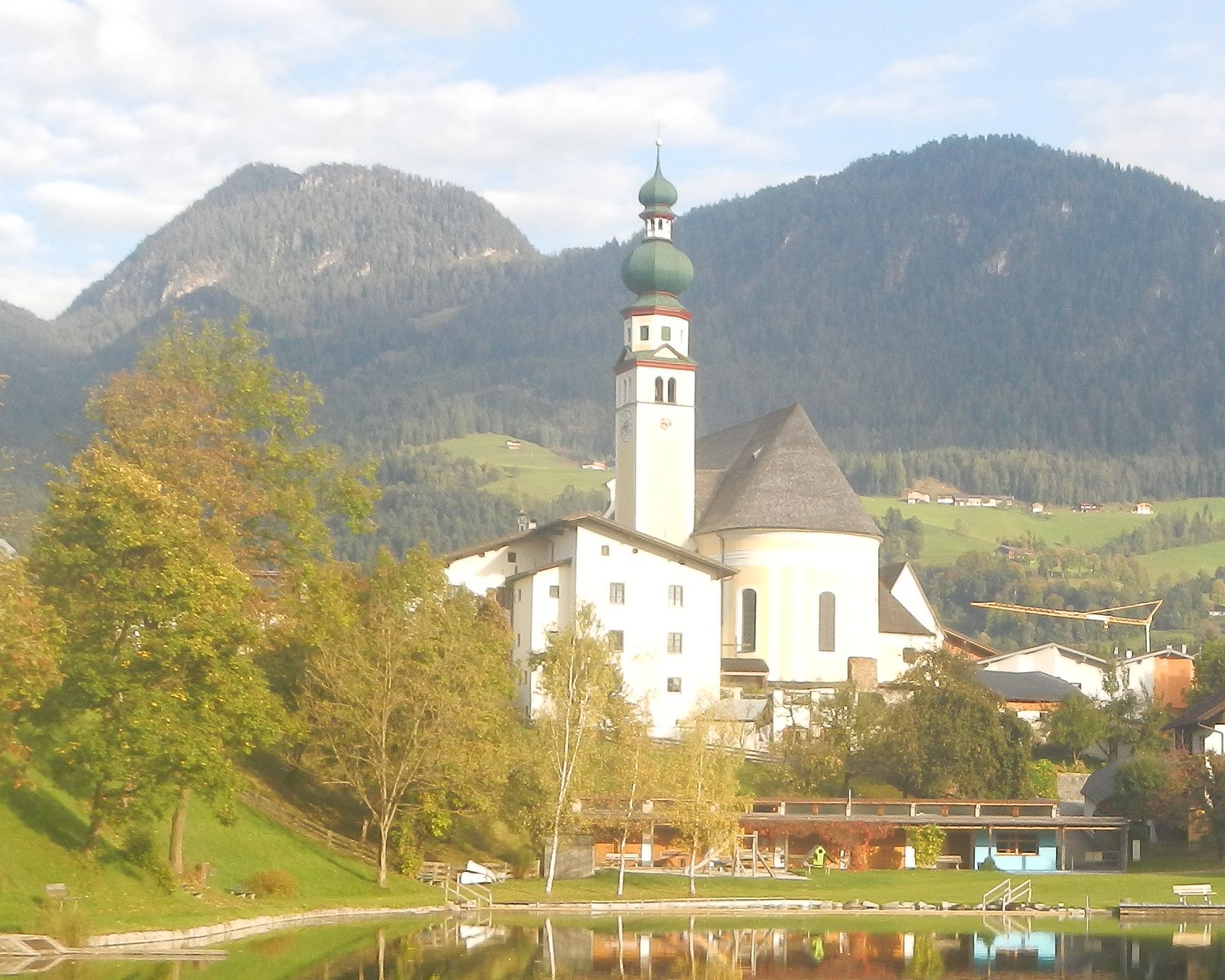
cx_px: 1057
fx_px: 2755
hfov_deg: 24.5
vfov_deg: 20.1
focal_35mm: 76
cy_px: 700
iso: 125
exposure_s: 1/320
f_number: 3.9
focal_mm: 5.9
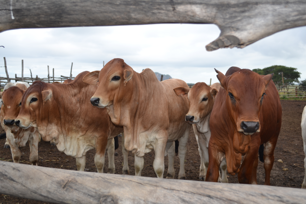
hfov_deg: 49.6
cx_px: 153
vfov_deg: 34.2
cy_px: 102
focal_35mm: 39
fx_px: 331
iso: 160
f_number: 4.2
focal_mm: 26
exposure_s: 1/125
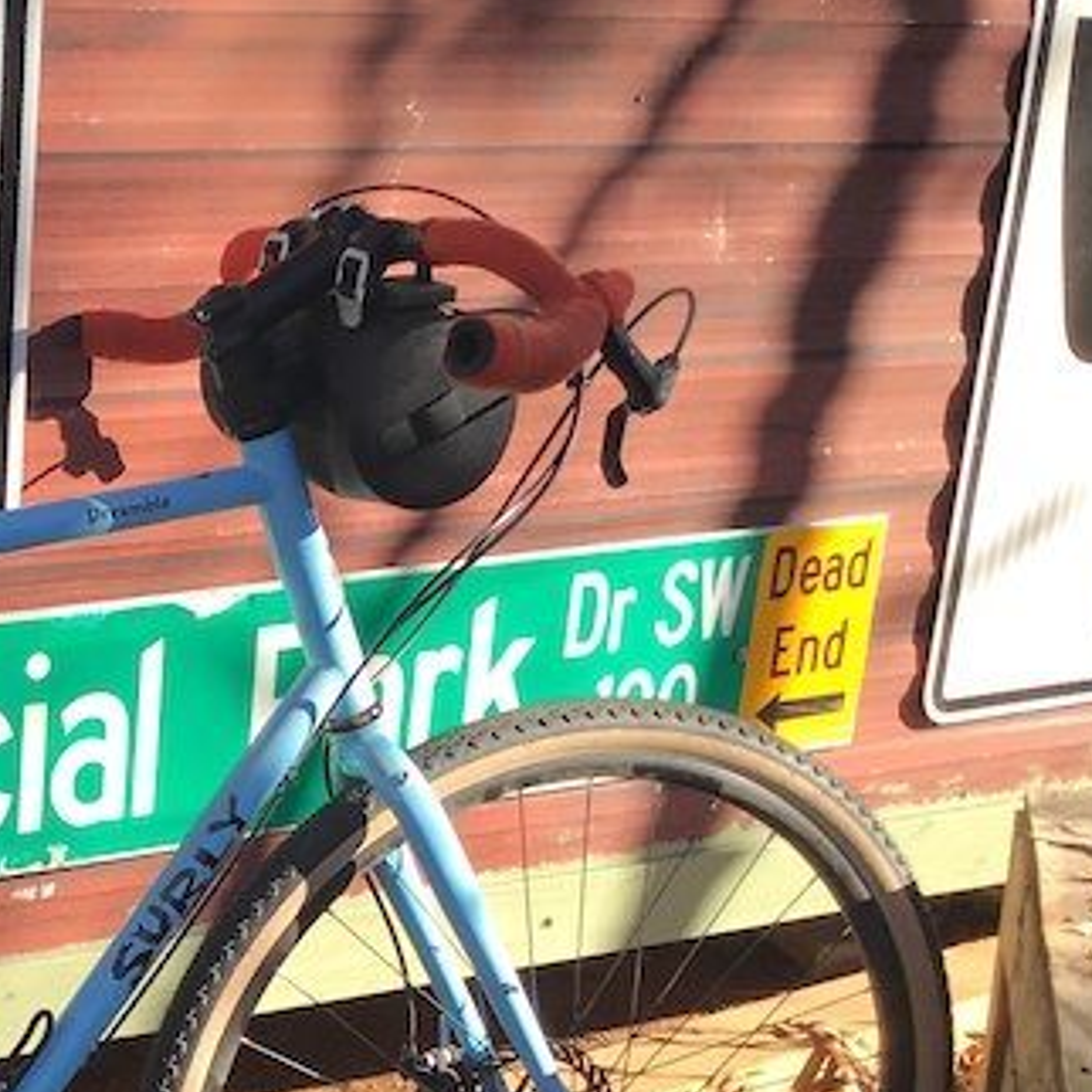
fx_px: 2427
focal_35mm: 68
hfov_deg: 23.5
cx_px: -166
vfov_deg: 24.6
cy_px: 983
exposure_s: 1/377
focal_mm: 3.3
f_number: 2.4
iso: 25
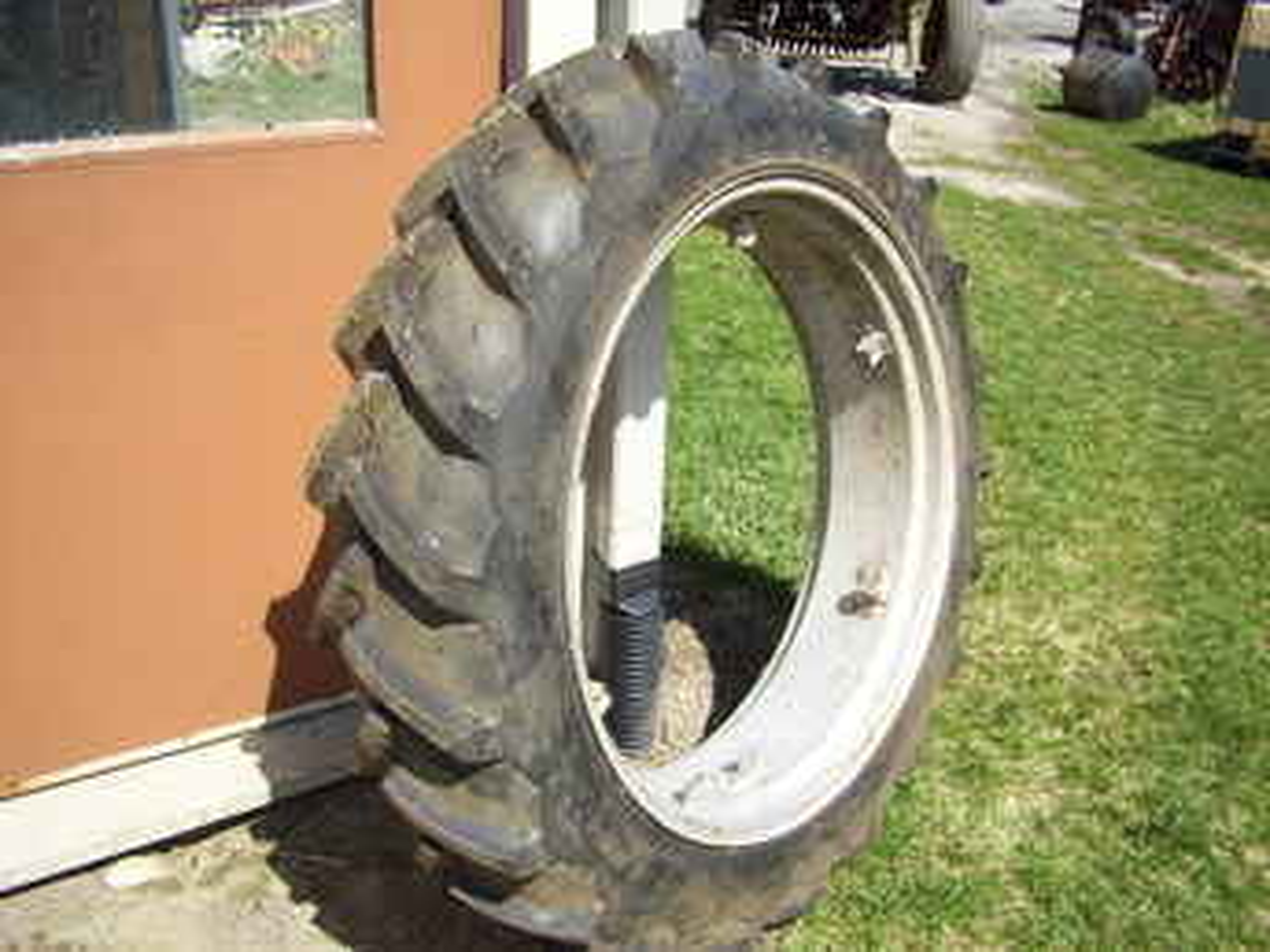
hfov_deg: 54.0
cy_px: 476
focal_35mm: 34
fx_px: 1247
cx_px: 635
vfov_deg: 41.8
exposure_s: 1/200
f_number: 5.6
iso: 80
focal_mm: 5.7
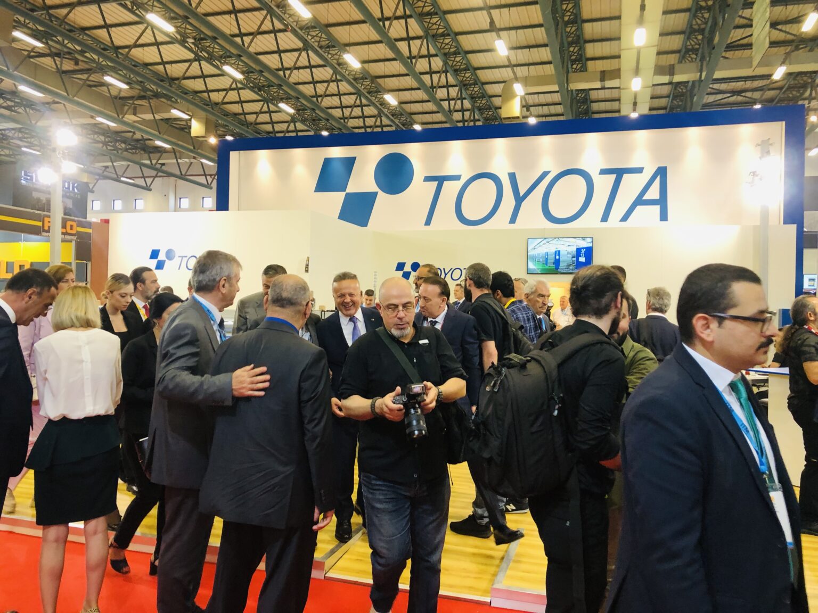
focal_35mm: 28
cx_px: 409
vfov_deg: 49.7
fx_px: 662
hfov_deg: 63.4
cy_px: 306
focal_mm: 3.99
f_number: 1.8
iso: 160
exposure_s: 1/100
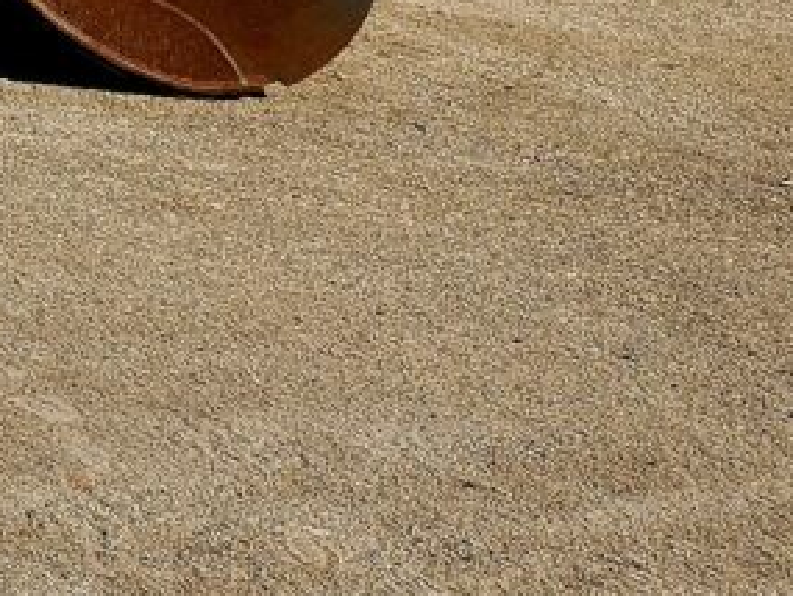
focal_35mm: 124
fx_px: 2842
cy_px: -727
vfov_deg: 10.6
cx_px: -1233
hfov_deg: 12.0
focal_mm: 5.4
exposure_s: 1/1667
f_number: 1.8
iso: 20
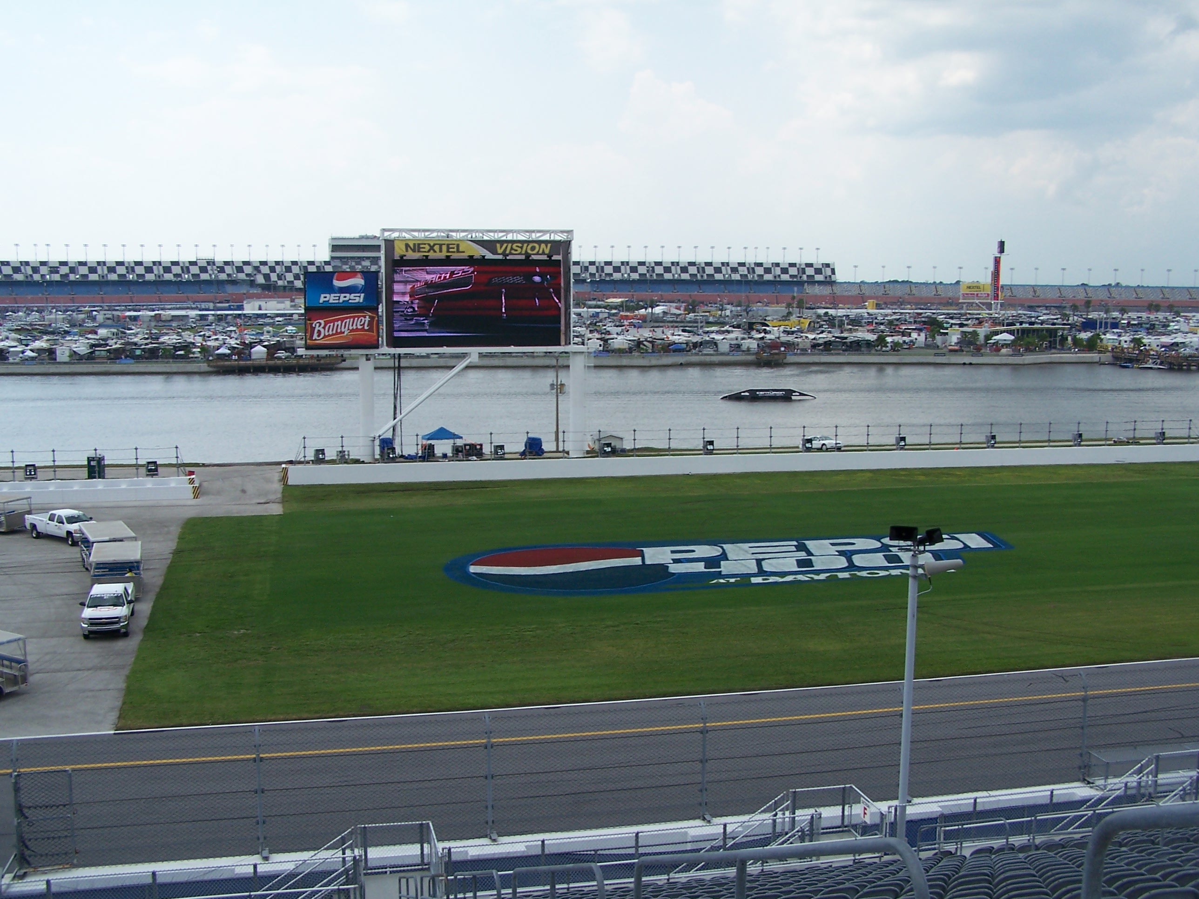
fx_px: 1316
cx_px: 600
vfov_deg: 37.7
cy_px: 450
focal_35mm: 38
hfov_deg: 49.0
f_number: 4
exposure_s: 1/640
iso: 80
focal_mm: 6.3
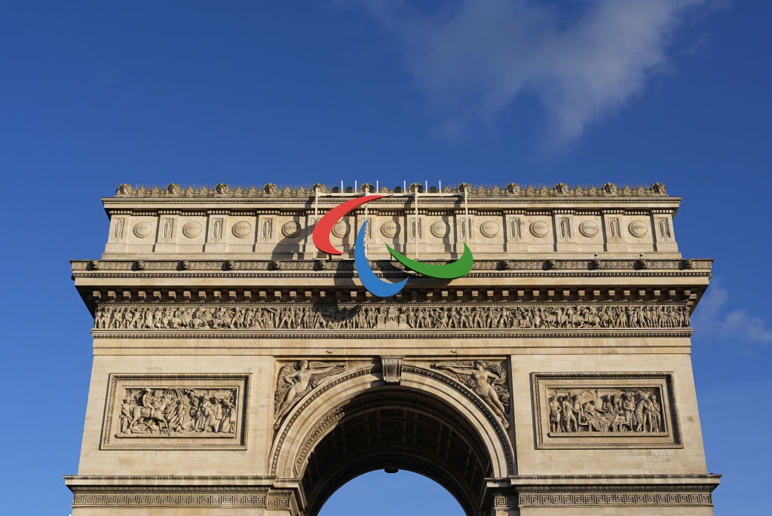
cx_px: 386
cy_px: 258
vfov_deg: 28.1
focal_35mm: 48
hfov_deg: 41.1
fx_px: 1030
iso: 250
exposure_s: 1/2000
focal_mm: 32
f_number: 4.5
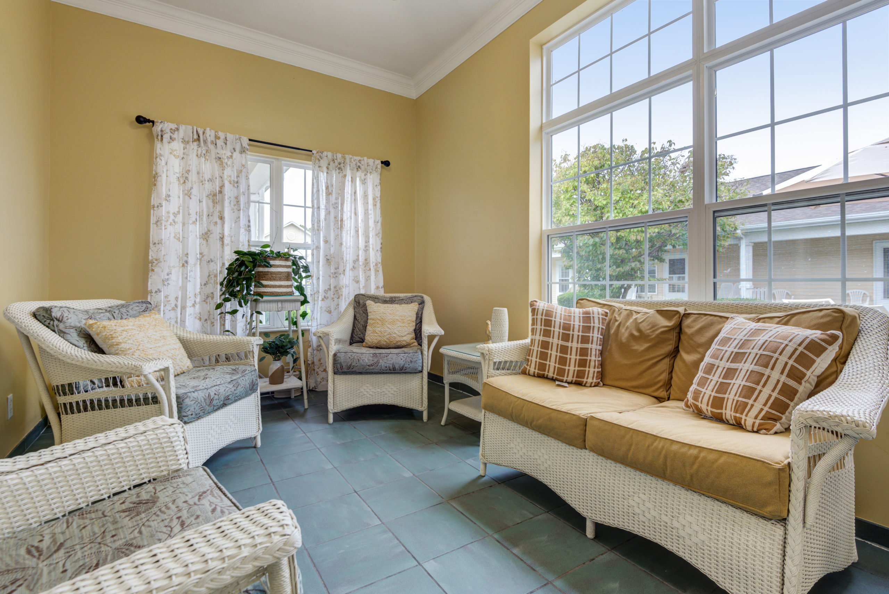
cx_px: 444
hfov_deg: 96.7
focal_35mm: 16
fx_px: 395
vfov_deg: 73.8
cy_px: 297
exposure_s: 1/13
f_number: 9
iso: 200
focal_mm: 16
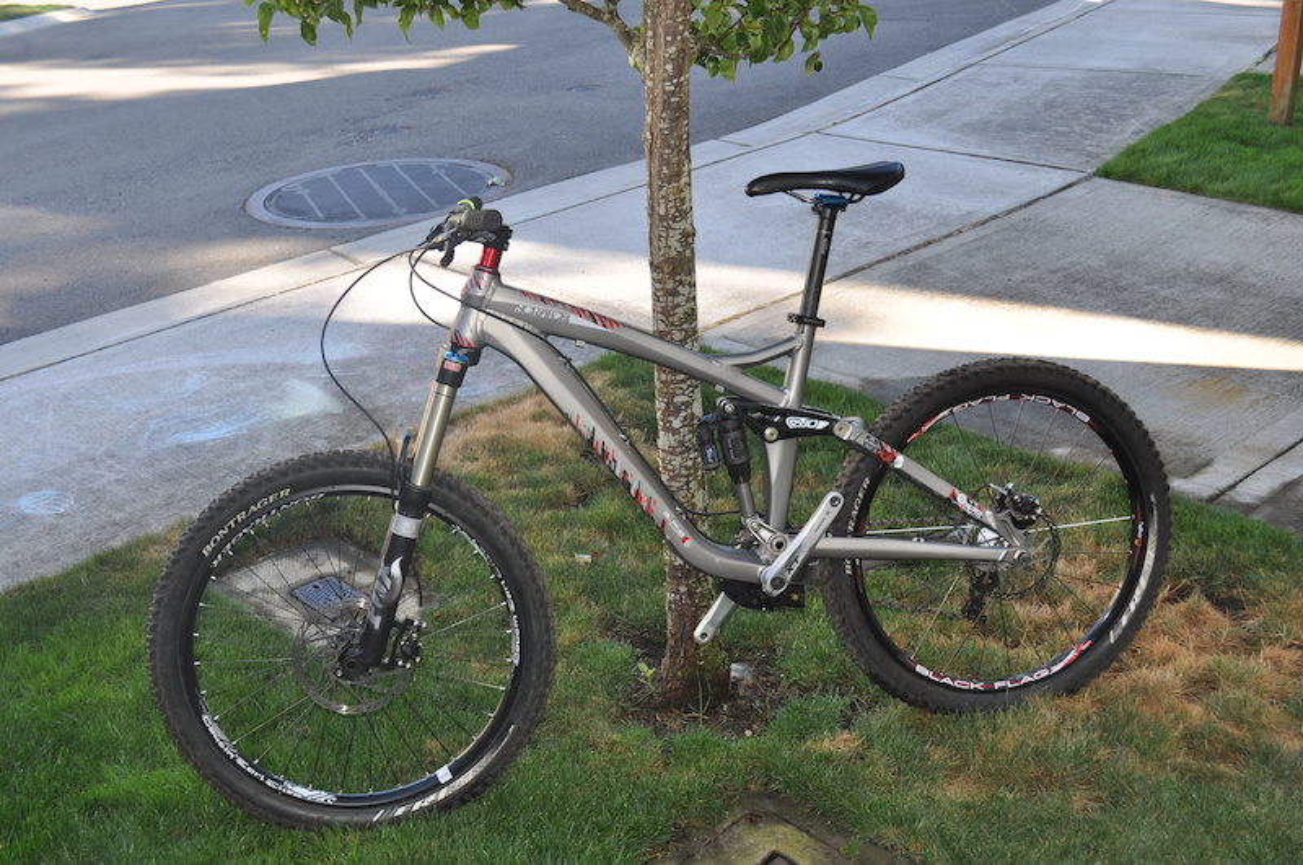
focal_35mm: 39
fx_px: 1410
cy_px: 432
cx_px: 652
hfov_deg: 49.6
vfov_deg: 34.1
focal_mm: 26
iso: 200
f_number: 5.6
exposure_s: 1/100
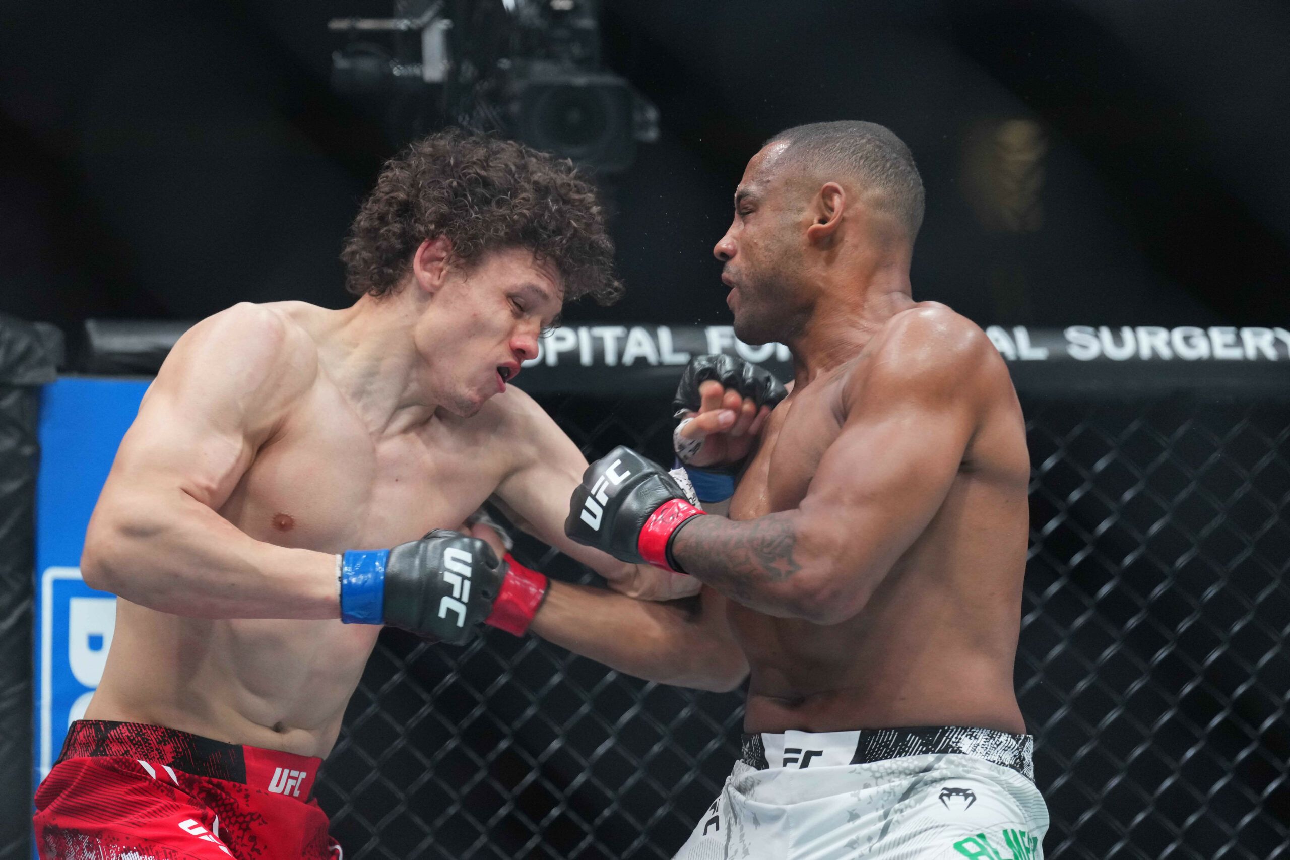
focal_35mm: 171
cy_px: 430
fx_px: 6127
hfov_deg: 12.0
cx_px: 645
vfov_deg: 8.0
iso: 2500
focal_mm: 171
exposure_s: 1/1000
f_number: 3.2
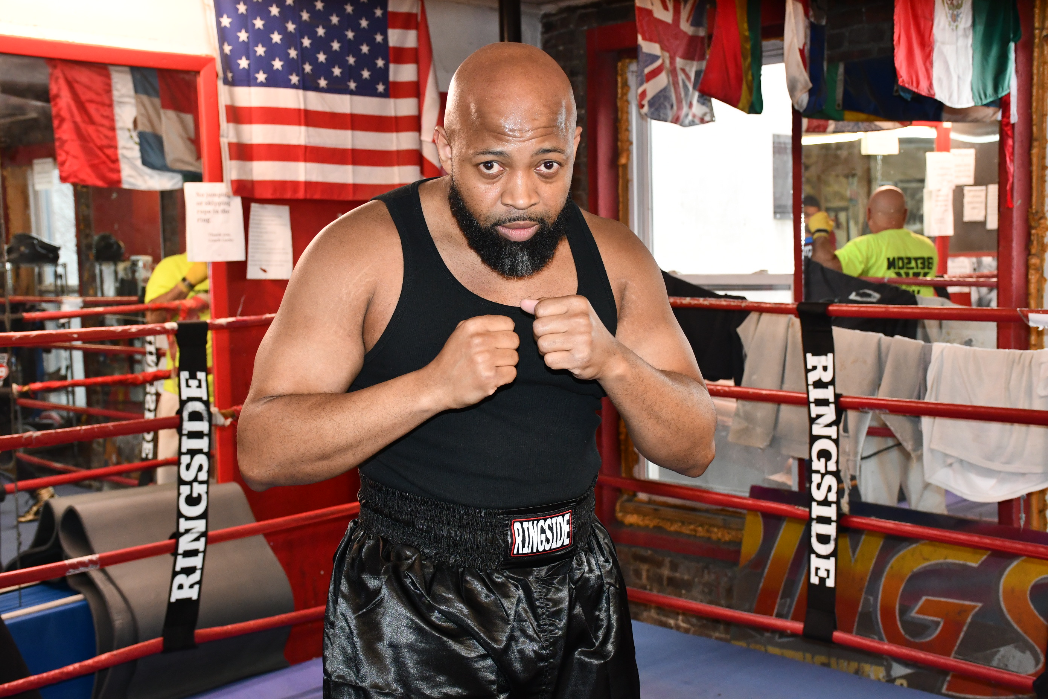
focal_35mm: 48
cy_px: 350
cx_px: 524
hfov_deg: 41.1
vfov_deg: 28.1
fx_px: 1397
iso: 1250
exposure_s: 1/125
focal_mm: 32
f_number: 5.6
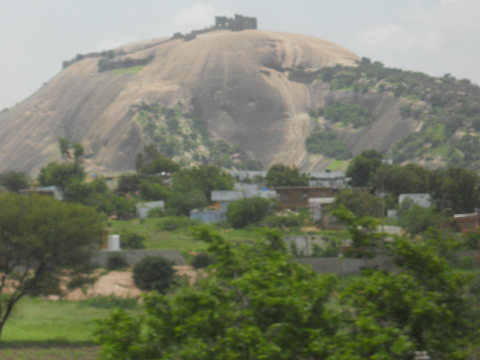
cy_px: 134
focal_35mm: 140
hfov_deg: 14.1
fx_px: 1941
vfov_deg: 10.6
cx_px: 236
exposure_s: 1/400
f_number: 5.9
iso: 80
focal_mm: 19.6
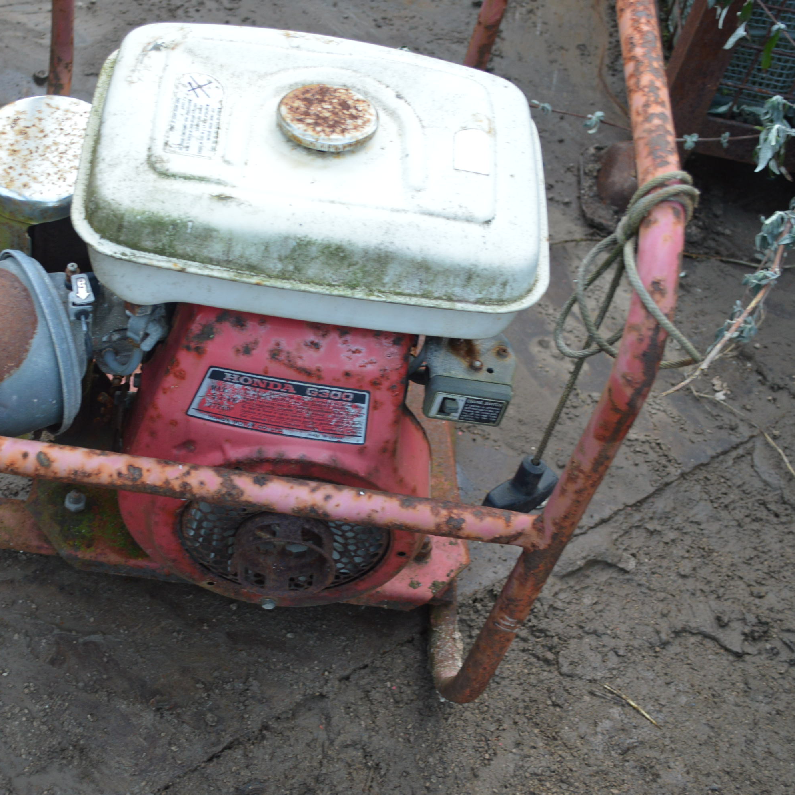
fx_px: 1403
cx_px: 292
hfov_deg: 31.5
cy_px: 397
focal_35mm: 54
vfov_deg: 31.6
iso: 450
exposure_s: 1/60
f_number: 4.5
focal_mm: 28
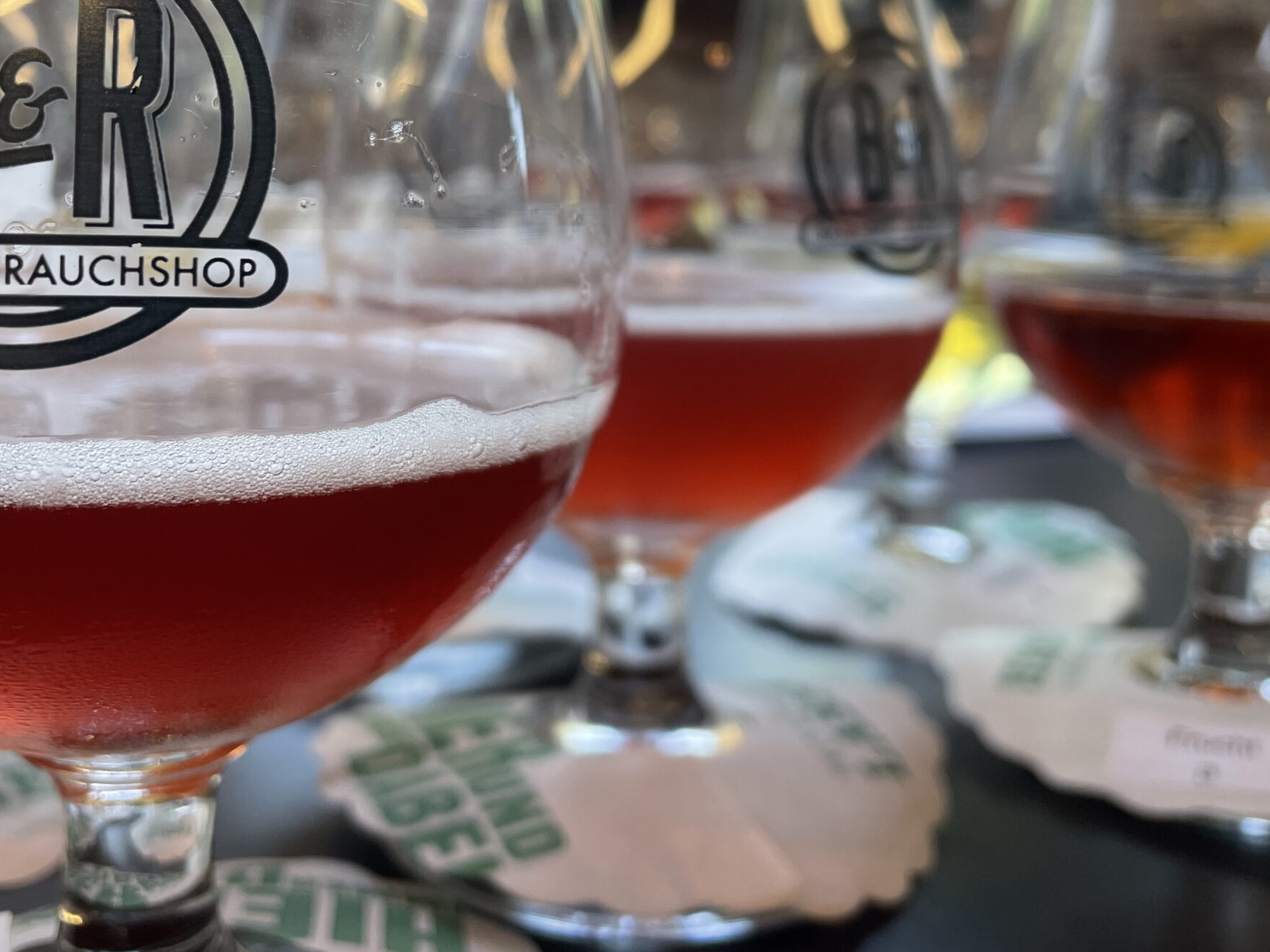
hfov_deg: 48.9
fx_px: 1394
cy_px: 279
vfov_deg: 37.1
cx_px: 590
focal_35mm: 38
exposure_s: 1/100
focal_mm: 4.2
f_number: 1.6
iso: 64
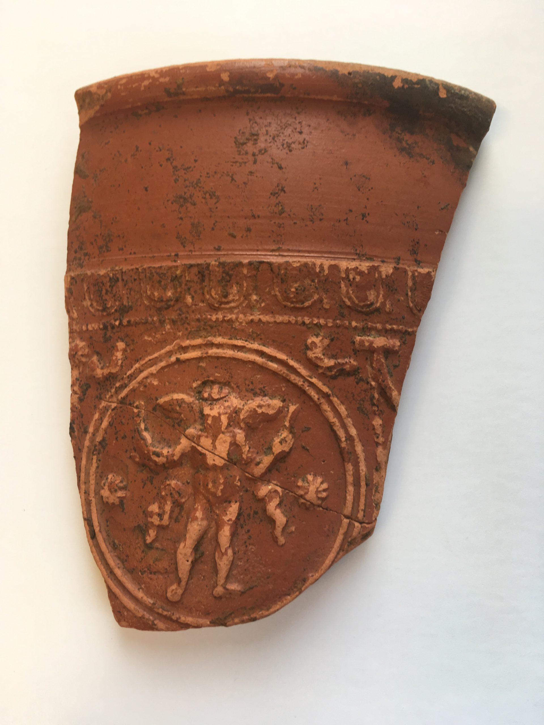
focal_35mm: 29
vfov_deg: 61.7
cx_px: 272
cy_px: 362
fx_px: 608
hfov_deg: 48.2
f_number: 2.2
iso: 32
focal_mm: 4.15
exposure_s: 1/50
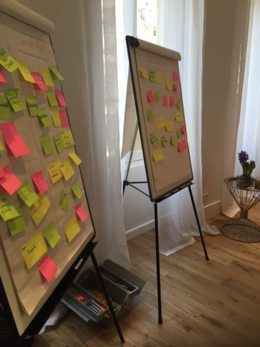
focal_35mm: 29
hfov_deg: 48.2
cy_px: 174
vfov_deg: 61.7
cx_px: 130
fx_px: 290
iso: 32
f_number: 2.2
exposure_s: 1/33
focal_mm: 4.15
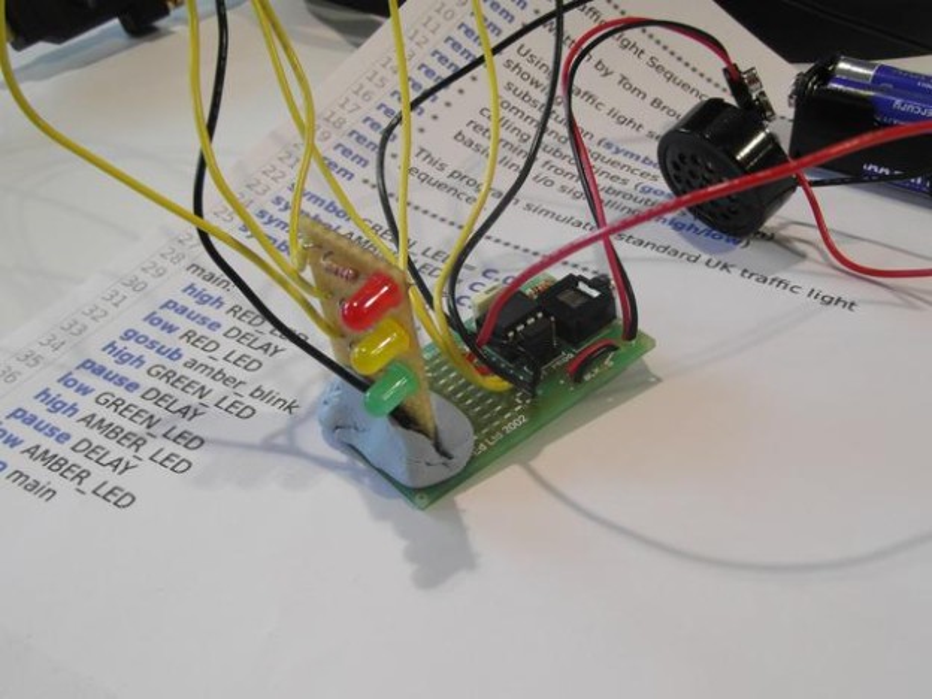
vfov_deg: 35.1
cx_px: 466
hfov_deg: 45.8
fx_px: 1104
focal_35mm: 41
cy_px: 350
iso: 160
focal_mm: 6.8
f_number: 3.6
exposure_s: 1/45
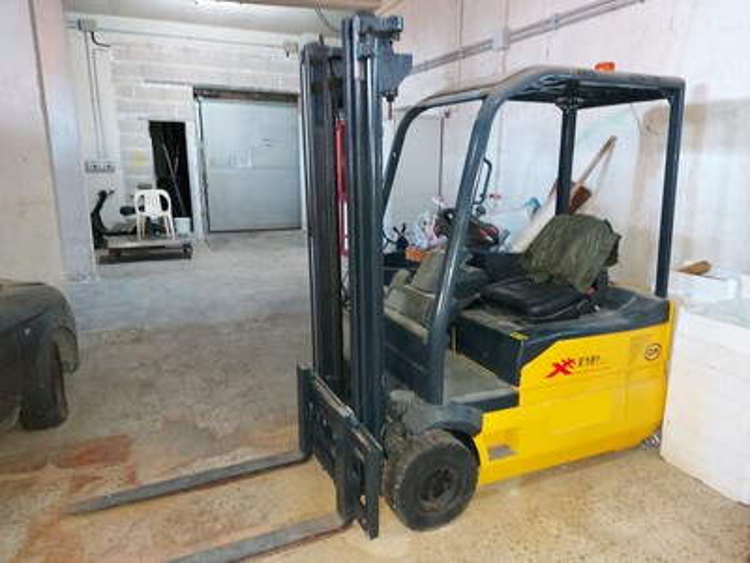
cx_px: 375
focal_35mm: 24
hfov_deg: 71.6
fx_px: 520
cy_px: 282
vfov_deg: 56.8
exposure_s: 1/17
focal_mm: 5.23
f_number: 1.8
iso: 1000
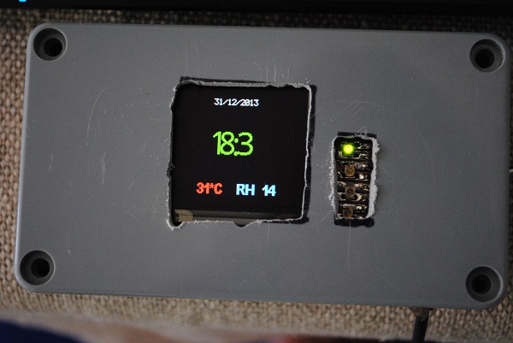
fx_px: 1176
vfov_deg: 16.6
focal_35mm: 82
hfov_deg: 24.6
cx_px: 256
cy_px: 172
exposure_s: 1/30
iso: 1250
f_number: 5.6
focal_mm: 55
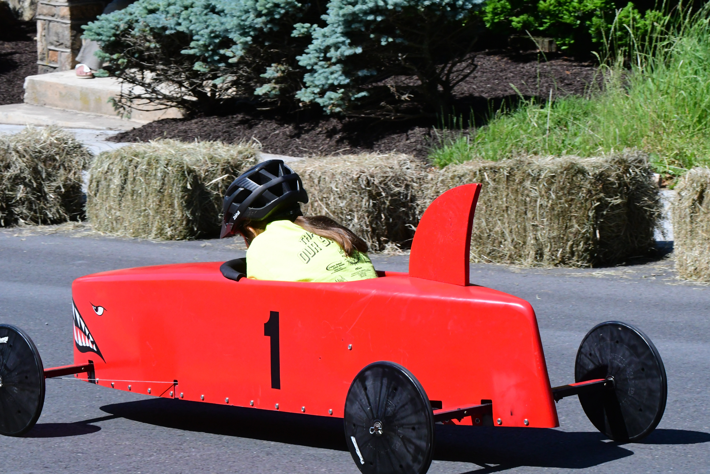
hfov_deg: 13.7
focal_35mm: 150
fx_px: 2958
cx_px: 355
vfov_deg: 9.1
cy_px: 237
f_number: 18
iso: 3200
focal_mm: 100
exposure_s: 1/1250
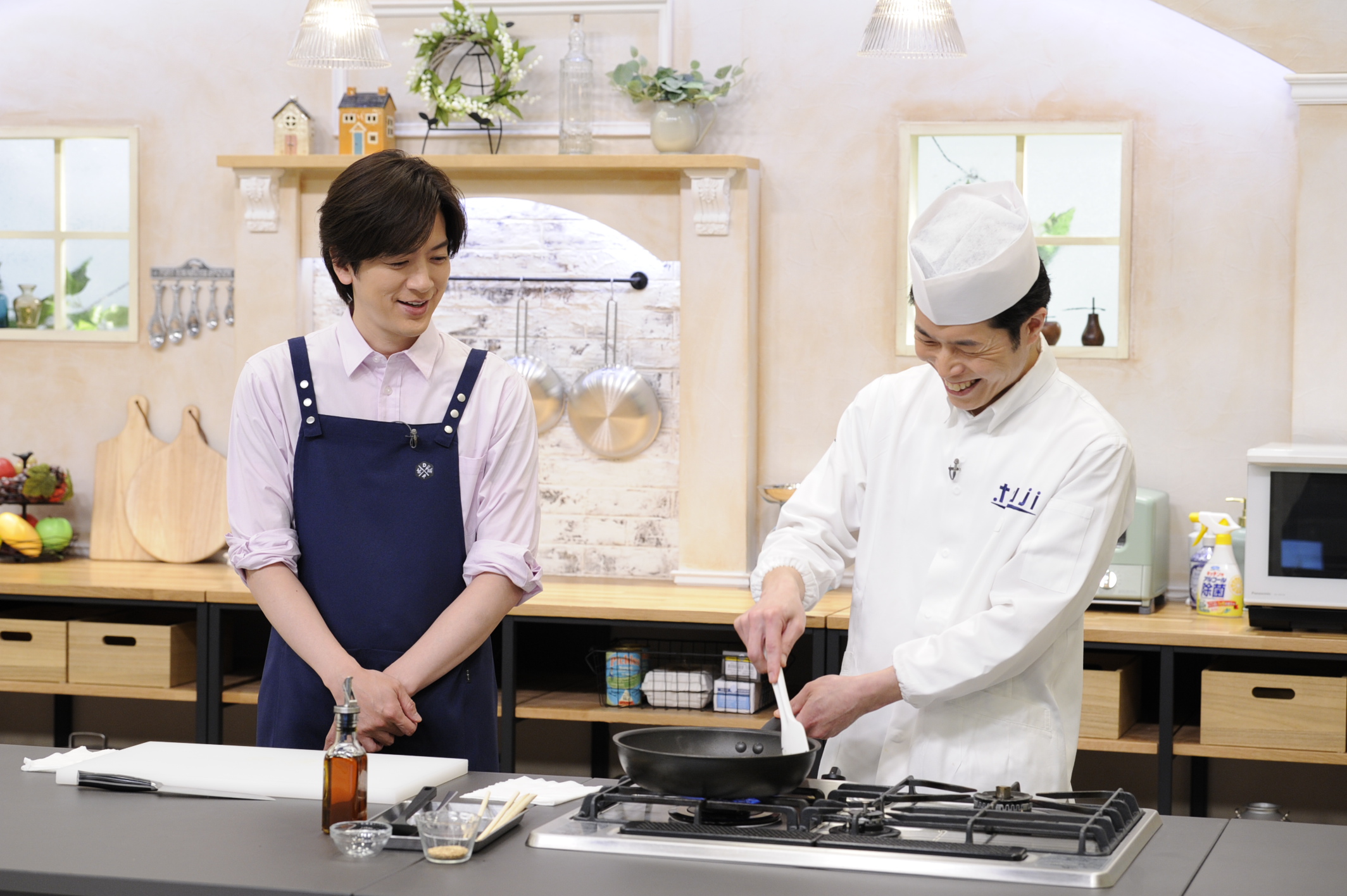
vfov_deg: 17.0
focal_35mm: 80
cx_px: 674
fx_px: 2991
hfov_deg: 25.4
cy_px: 448
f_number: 5
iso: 1600
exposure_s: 1/125
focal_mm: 80
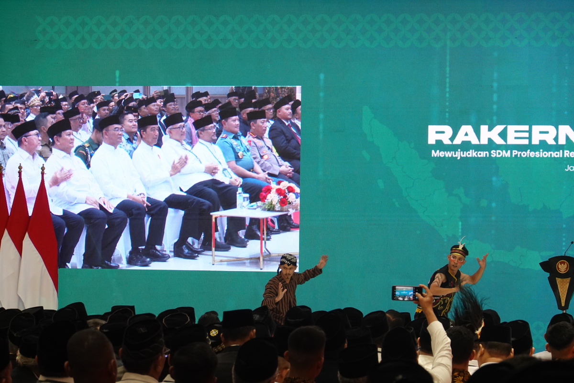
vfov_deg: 6.9
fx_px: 3189
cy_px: 192
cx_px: 287
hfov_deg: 10.3
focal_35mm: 200
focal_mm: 72
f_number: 7.1
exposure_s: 1/30
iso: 1000
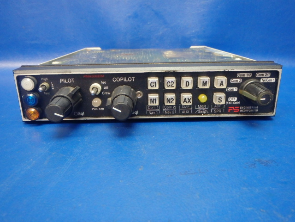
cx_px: 148
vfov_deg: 49.7
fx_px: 239
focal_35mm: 28
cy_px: 111
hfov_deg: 63.4
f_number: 3.9
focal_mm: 5
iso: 800
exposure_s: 1/20
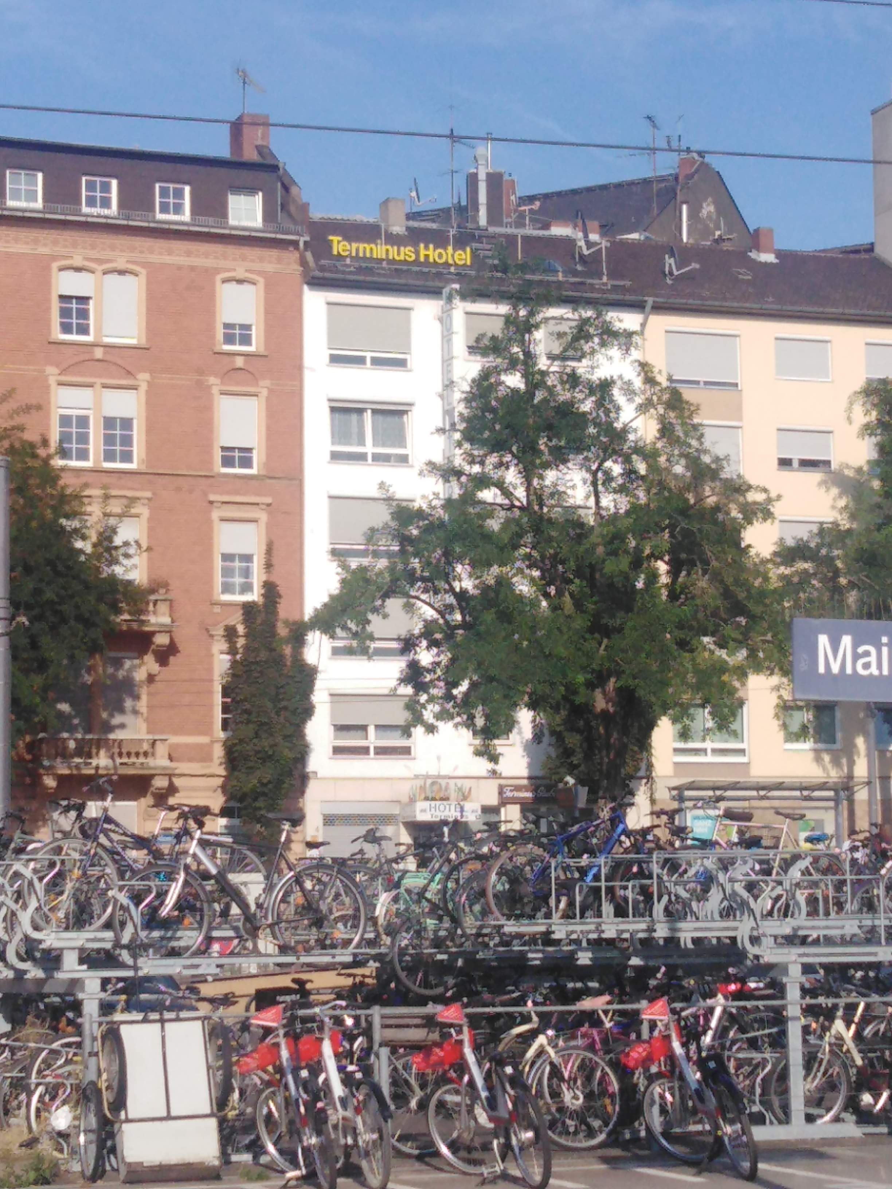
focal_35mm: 26
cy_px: 594
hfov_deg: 53.1
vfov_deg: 67.3
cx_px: 446
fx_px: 893
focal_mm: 3.46
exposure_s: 1/1188
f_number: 2.2
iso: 100
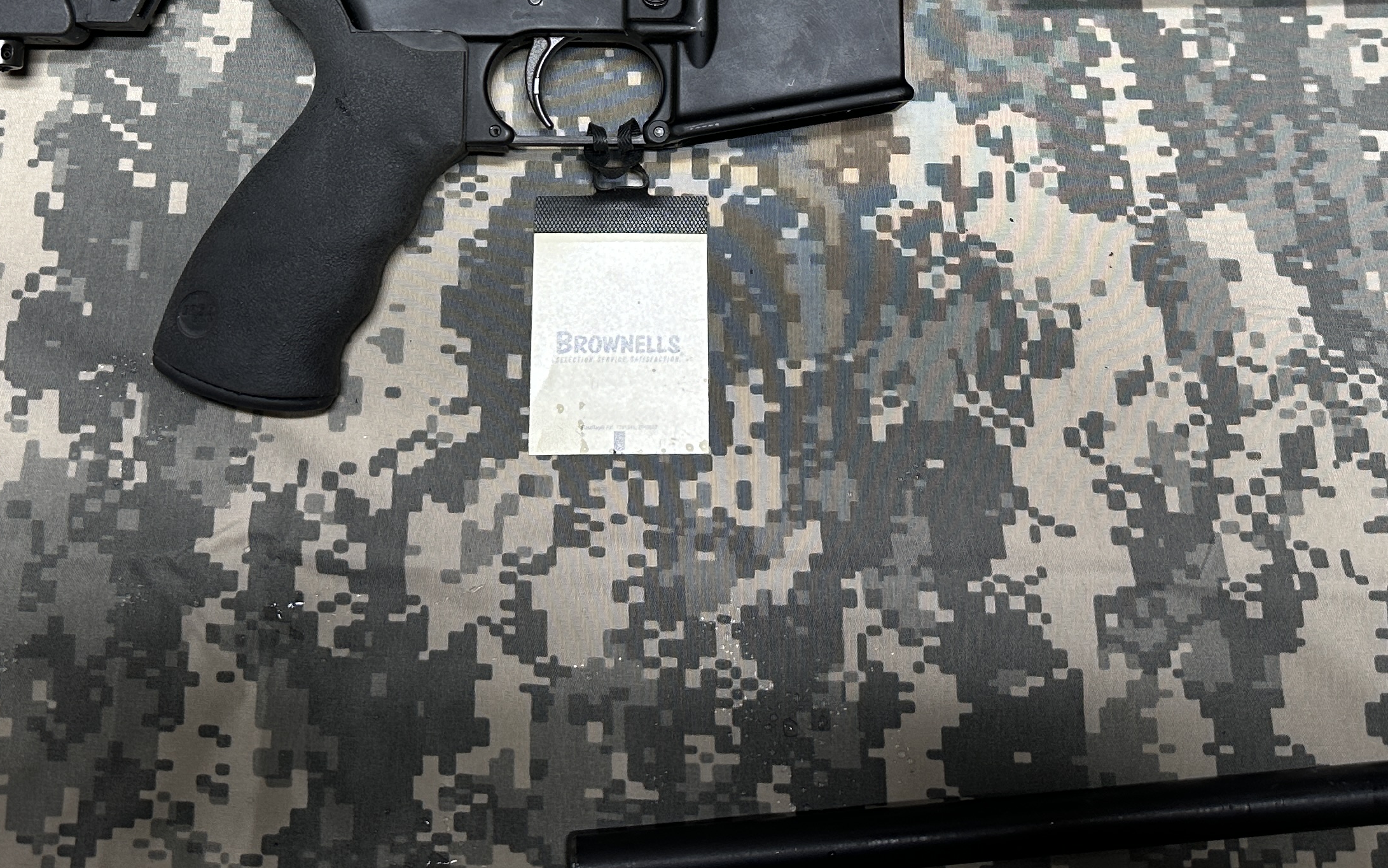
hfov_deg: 42.6
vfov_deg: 25.6
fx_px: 1778
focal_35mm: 47
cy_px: -67
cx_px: 686
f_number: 1.78
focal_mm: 6.86
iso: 100
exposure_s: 1/120
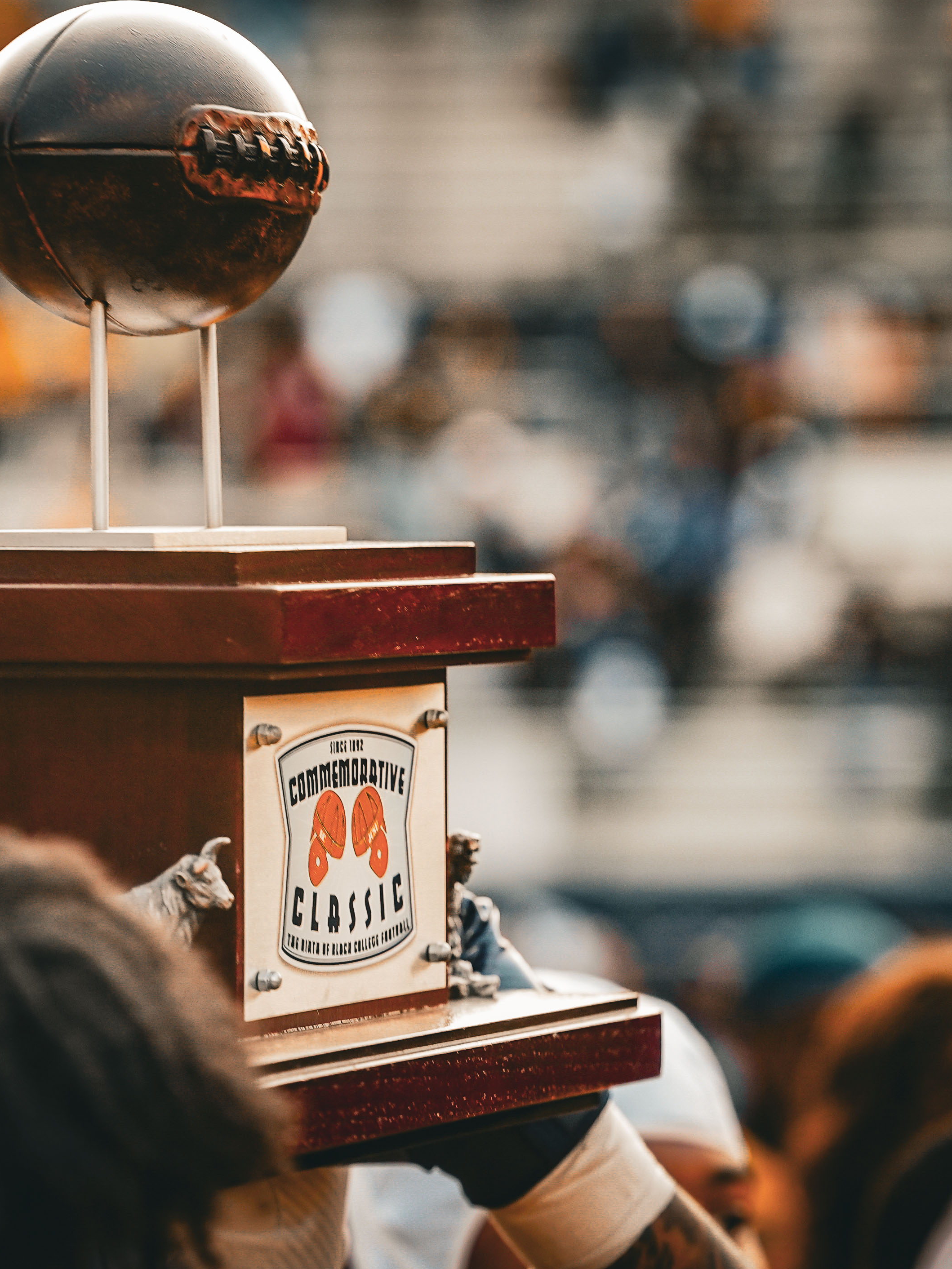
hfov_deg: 7.6
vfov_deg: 10.1
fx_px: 7150
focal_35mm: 195
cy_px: 634
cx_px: 476
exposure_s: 1/160
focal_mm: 135
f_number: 4
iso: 640
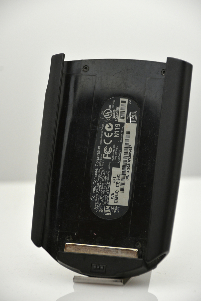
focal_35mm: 150
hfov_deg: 9.1
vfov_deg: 13.7
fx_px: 1256
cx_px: 100
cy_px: 150
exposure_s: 1/320
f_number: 5.6
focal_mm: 100
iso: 800
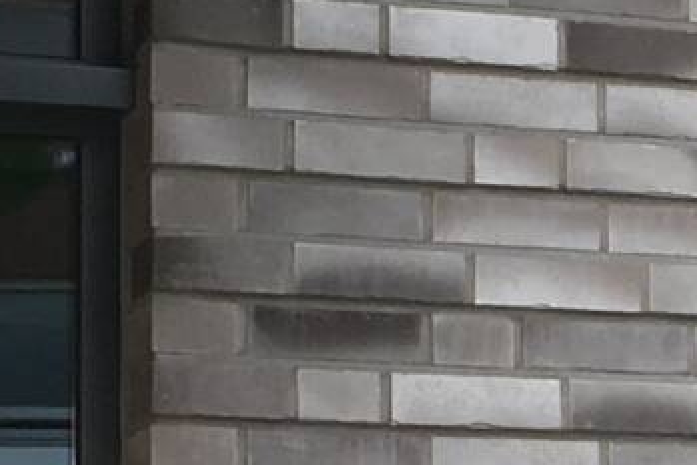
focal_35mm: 221
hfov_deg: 8.9
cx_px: 1262
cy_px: 567
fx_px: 4280
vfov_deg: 6.2
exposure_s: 1/179
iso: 25
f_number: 2.2
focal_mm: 4.15
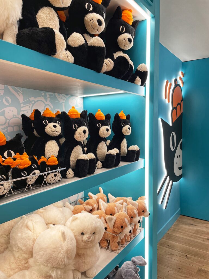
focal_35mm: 26
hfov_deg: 53.1
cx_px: 104
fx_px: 209
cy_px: 140
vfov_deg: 67.3
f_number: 1.6
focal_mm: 4.2
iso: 64
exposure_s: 1/100
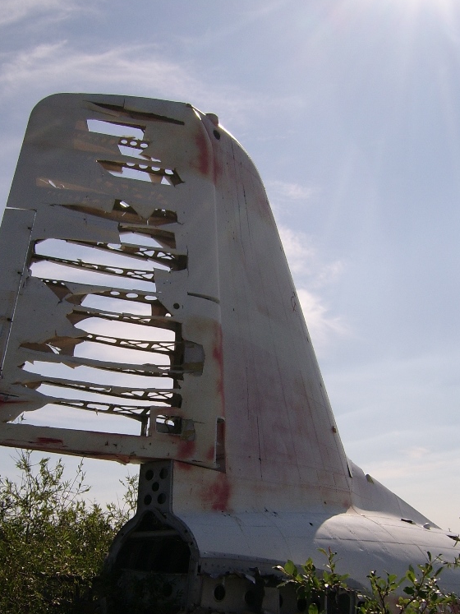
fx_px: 851
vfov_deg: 39.5
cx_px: 163
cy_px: 376
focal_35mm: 48
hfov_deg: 30.1
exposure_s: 1/1091
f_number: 5.8
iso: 50
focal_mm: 5.95
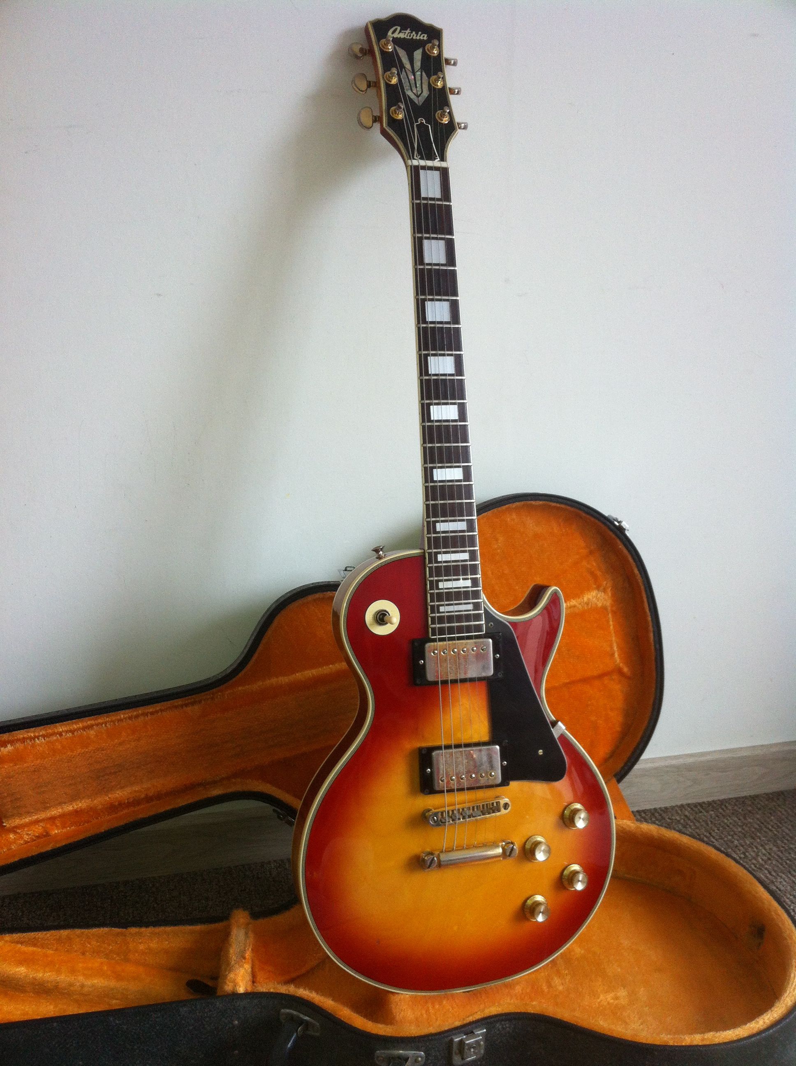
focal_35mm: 35
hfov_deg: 40.6
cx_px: 398
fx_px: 1076
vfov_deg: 52.7
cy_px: 533
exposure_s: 1/60
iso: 80
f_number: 2.8
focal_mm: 3.85
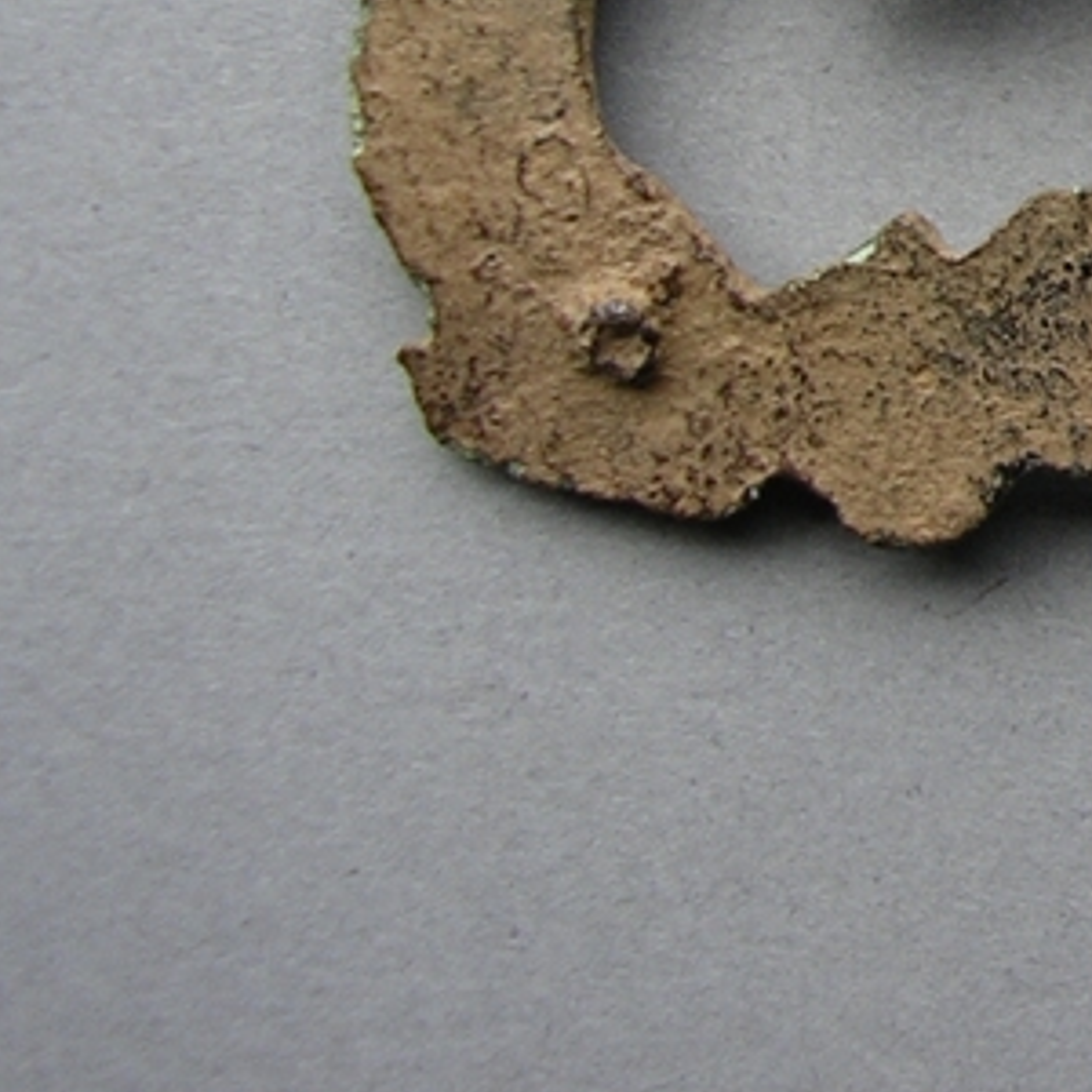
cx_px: 1576
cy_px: -167
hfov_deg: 14.6
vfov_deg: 15.1
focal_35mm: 112
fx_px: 3997
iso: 50
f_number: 2.9
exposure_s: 1/160
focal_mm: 5.8
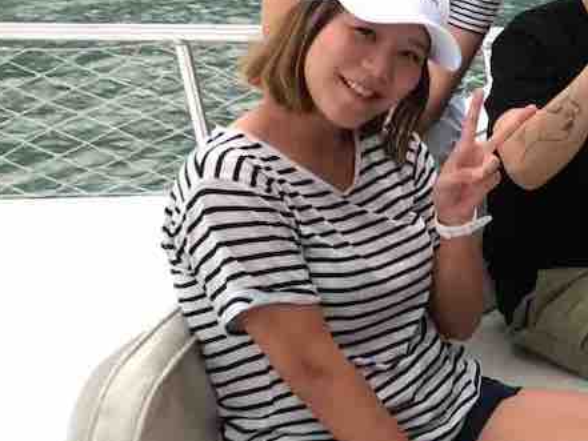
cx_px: 937
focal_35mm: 90
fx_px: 1529
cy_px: 82
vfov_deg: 16.3
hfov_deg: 18.6
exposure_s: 1/15
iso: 64
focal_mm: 3.99
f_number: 1.8
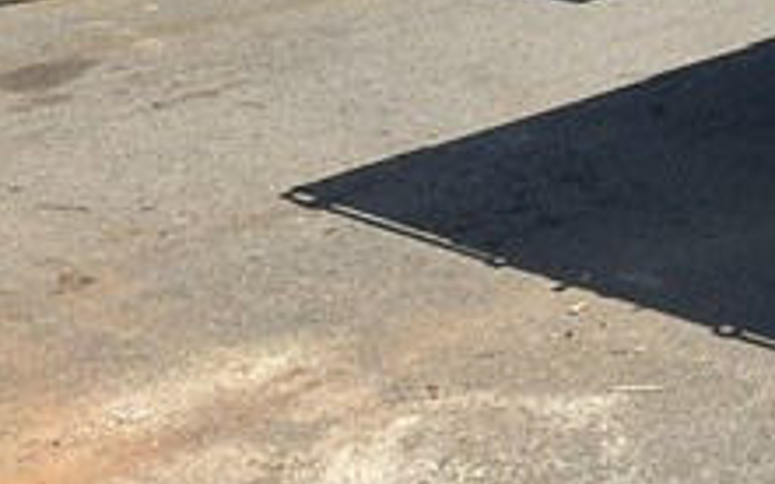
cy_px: -238
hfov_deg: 20.4
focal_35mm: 89
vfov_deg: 13.8
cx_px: 1112
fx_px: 1879
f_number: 1.8
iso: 16
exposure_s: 1/2058
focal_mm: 3
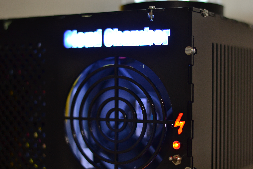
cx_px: 126
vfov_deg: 18.2
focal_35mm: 75
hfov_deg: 27.0
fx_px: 527
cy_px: 84
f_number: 2.2
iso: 400
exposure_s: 1/60
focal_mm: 50
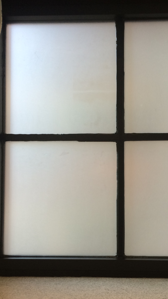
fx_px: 364
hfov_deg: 25.7
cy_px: 167
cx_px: 127
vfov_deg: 44.5
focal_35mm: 46
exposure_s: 1/33
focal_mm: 4.12
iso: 40
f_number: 2.2
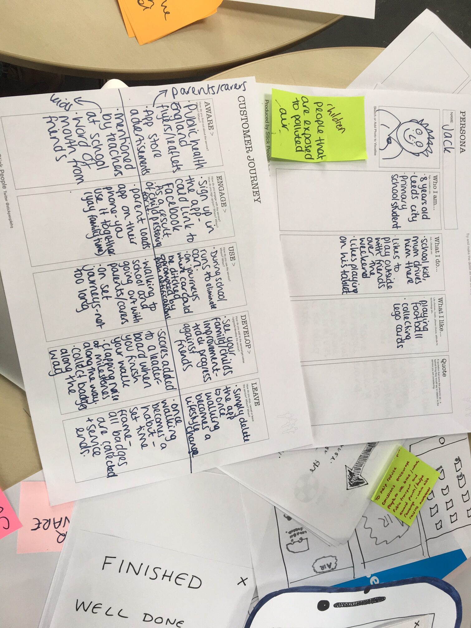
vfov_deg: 61.7
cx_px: 236
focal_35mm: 29
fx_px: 526
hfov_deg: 48.2
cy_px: 314
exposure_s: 1/100
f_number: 2.2
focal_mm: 4.15
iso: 40
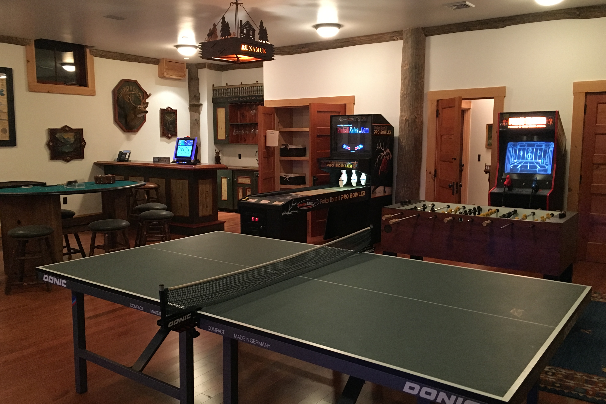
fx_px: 522
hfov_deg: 60.3
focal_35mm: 31
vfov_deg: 42.3
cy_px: 201
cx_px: 298
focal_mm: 4.15
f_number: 2.2
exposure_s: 1/15
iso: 200
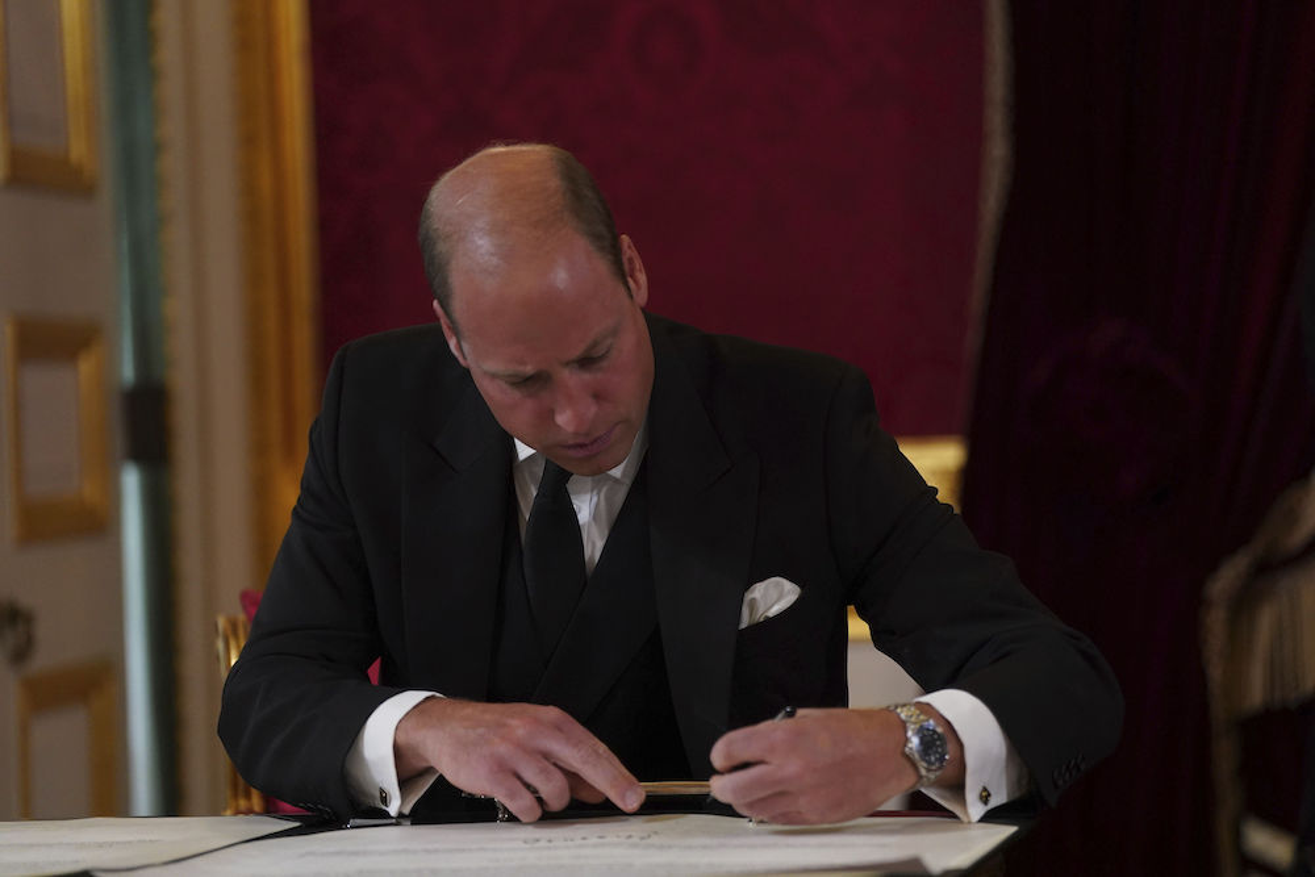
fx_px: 4566
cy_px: 438
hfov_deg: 16.4
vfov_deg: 11.0
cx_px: 658
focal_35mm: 125
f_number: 2.8
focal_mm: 125
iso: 3200
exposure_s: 1/500
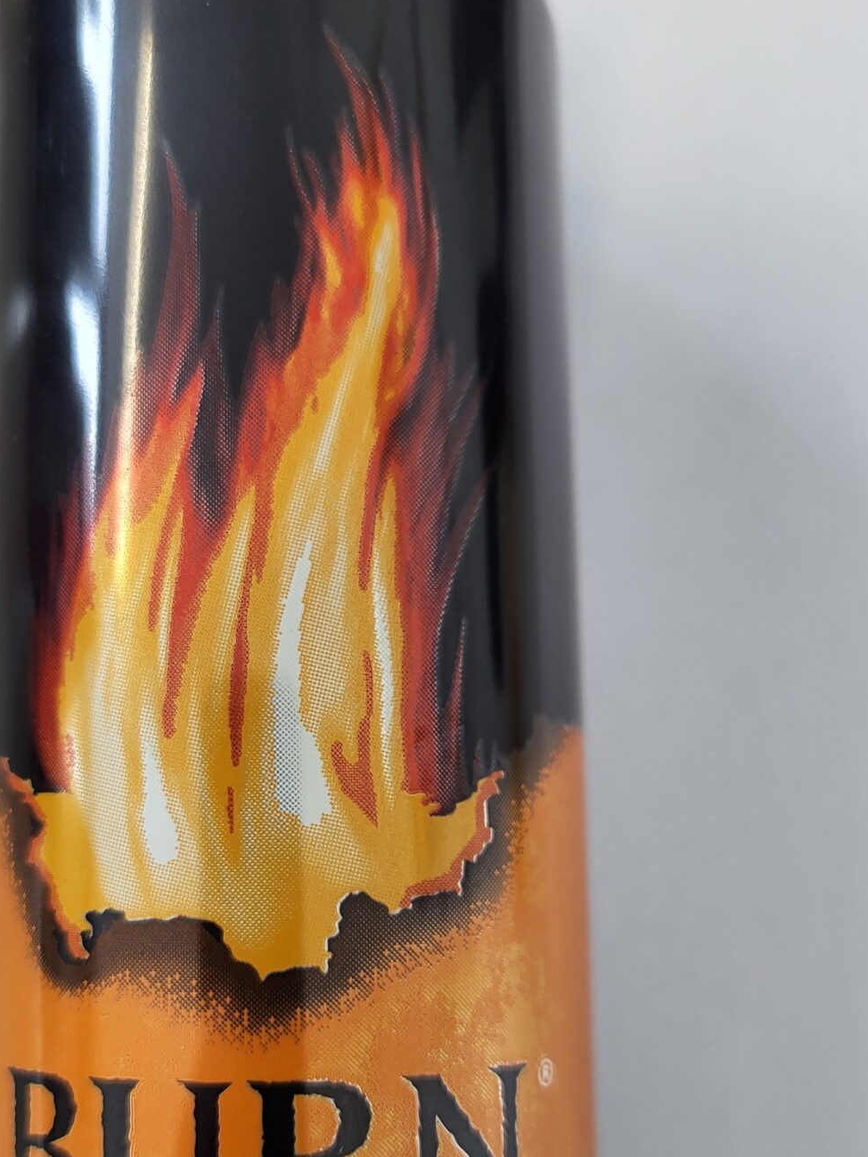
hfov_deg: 34.9
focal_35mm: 41
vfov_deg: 45.4
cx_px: 323
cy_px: 722
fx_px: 1371
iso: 125
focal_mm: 5.4
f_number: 1.8
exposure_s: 1/100
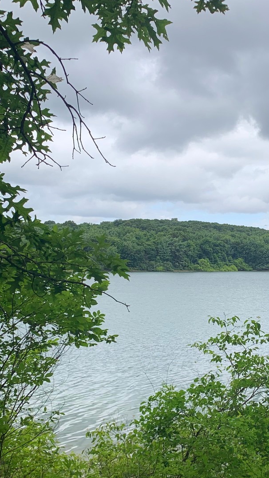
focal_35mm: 53
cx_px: 238
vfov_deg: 39.0
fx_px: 672
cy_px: 282
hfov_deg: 22.1
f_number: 1.8
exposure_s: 1/1468
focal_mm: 4.25
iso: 25
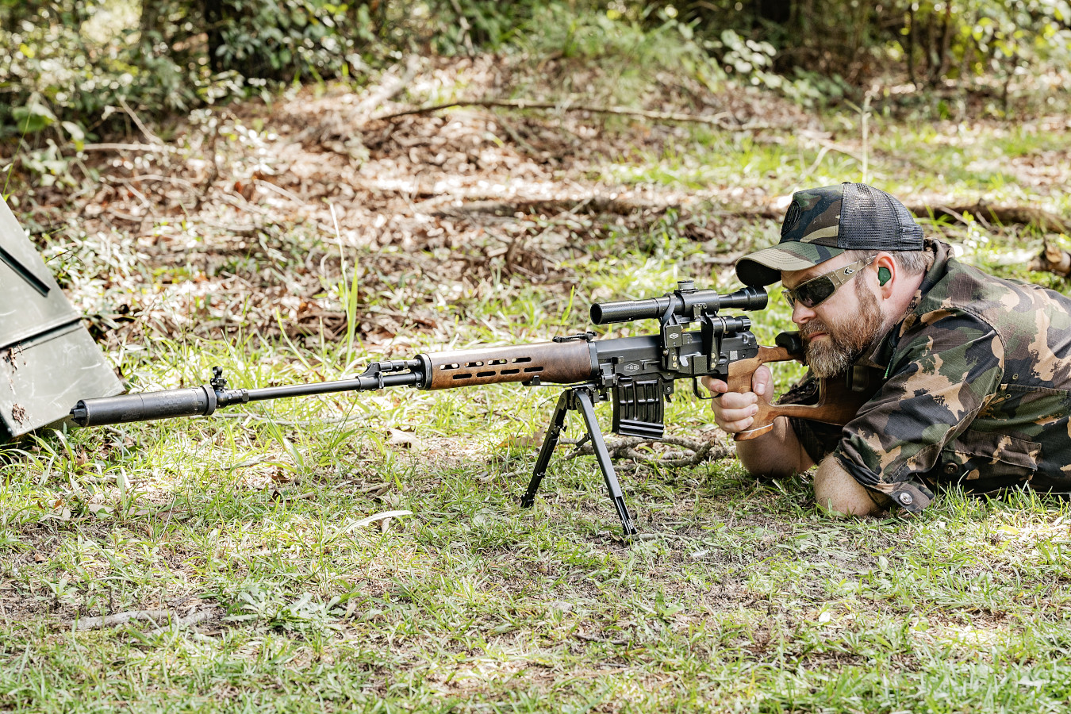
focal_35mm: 105
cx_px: 536
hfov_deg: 19.5
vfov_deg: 13.0
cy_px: 357
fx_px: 3124
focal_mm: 70
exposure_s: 1/25
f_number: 5.6
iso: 160
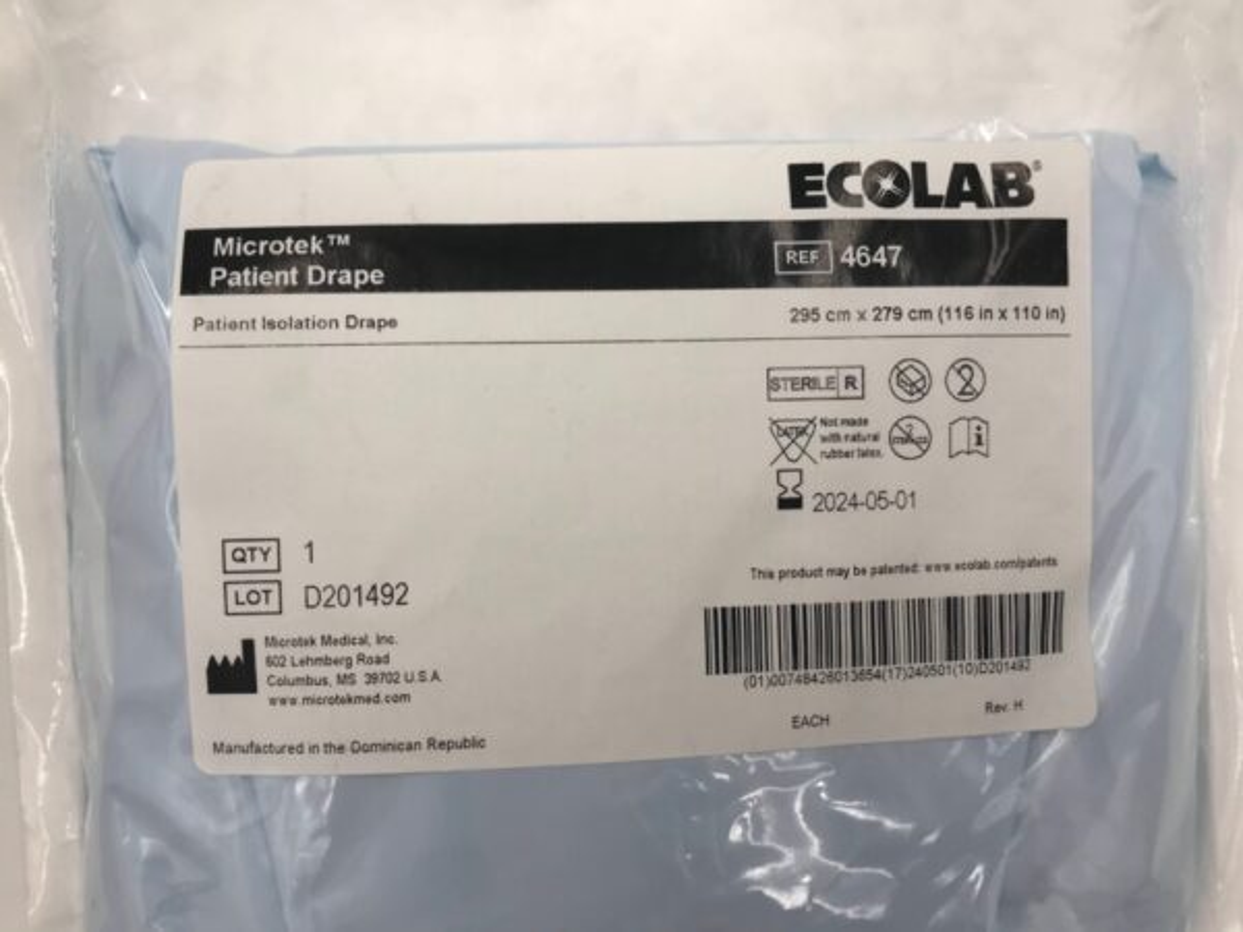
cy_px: 466
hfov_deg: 63.4
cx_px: 622
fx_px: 1005
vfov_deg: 49.7
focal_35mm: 28
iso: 20
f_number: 1.8
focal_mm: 3.99
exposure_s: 1/135
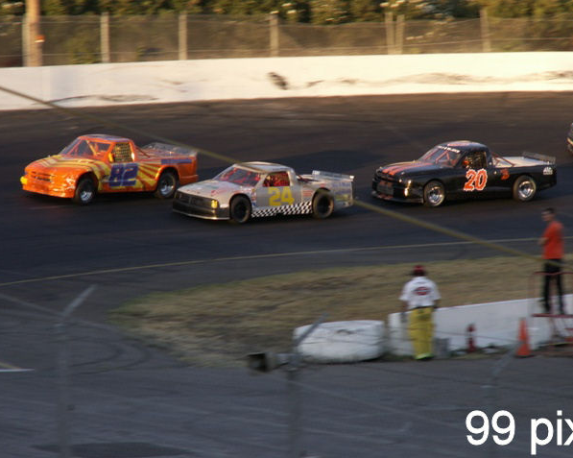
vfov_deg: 5.4
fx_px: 4899
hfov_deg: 6.7
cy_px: 229
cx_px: 303
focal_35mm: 289
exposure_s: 1/125
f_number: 4.5
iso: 50
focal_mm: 45.18
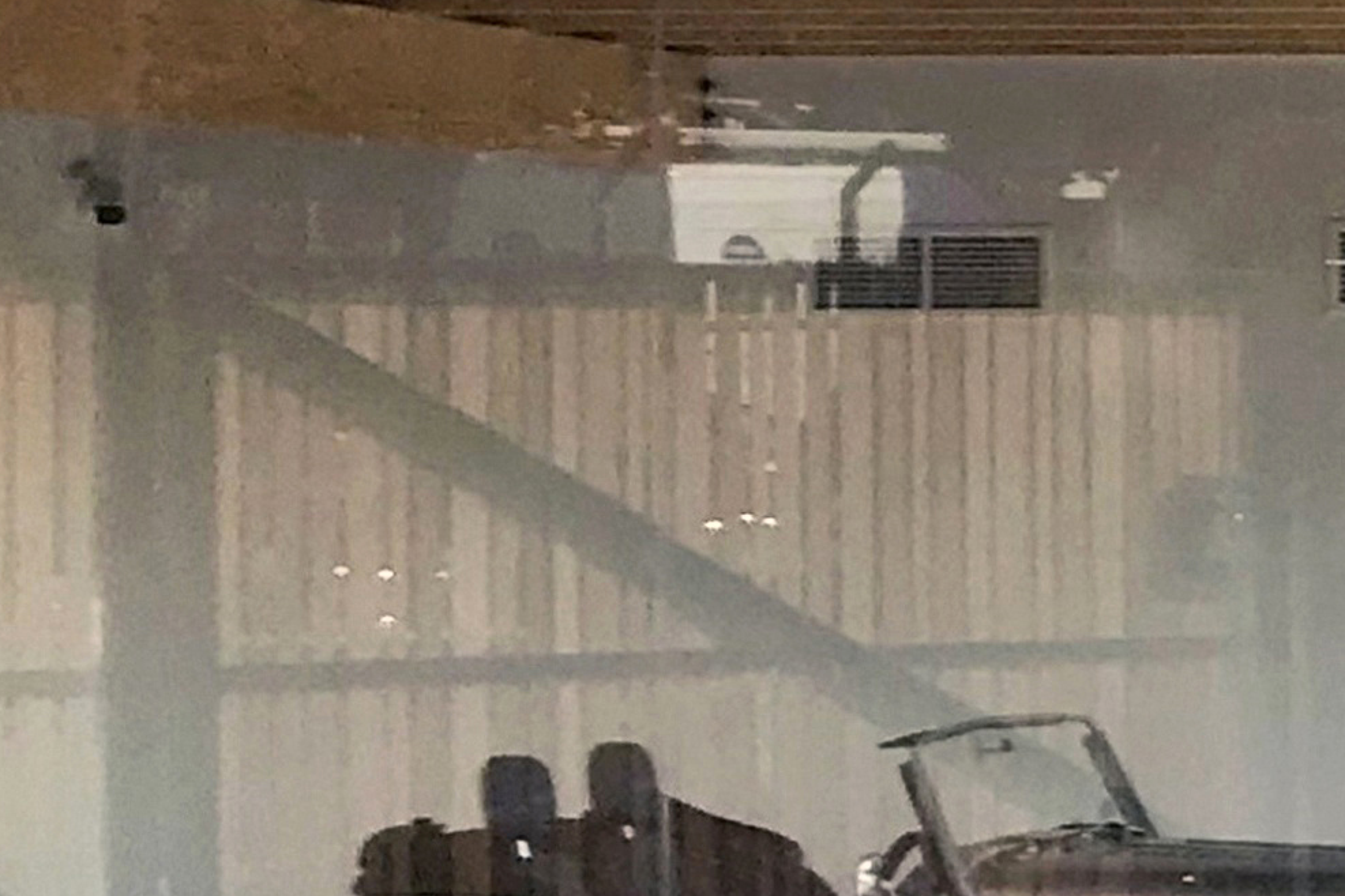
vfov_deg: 11.2
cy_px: -321
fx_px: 4446
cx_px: 2186
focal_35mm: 119
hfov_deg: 15.5
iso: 20
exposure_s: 1/1916
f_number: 1.8
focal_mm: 3.99
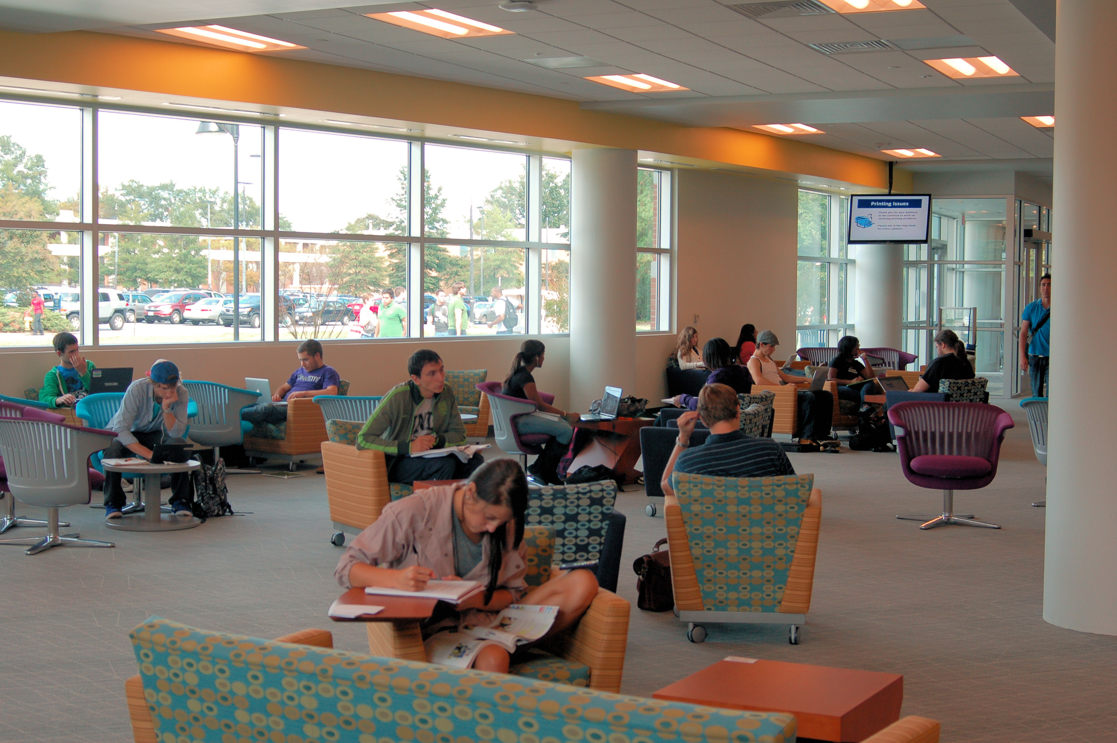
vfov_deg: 25.7
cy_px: 372
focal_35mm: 52
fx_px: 1627
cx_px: 558
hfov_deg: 37.9
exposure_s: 1/80
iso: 200
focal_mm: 35
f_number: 4.5
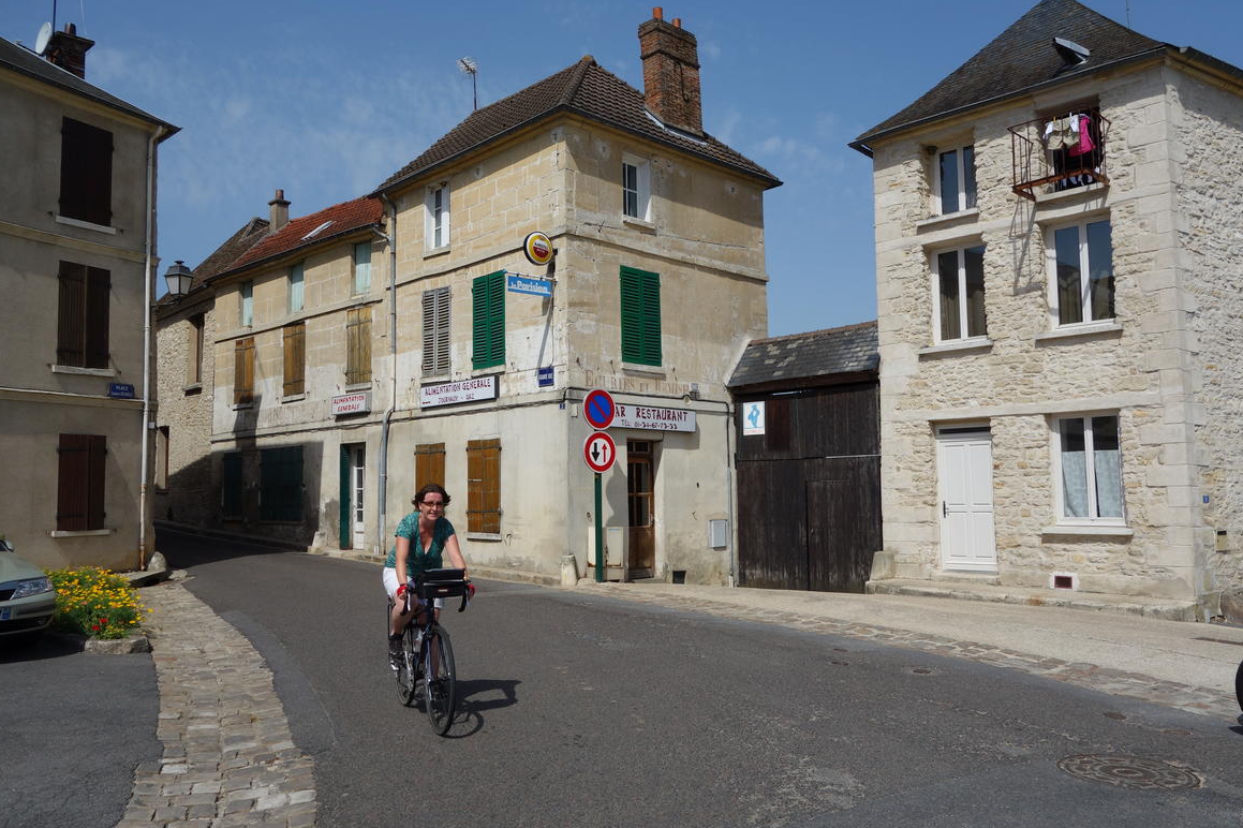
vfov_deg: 44.9
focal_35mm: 29
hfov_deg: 63.7
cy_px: 409
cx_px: 636
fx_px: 1001
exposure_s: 1/800
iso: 125
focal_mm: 10.4
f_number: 6.3
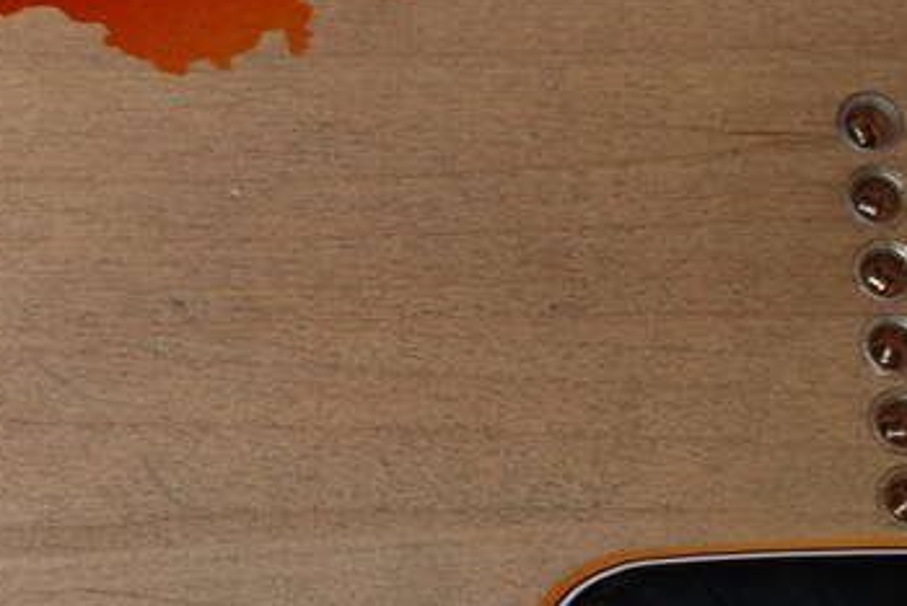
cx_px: 44
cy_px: 379
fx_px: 4841
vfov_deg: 7.2
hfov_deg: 10.6
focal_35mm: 192
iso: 200
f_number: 4
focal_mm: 28
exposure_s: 1/60
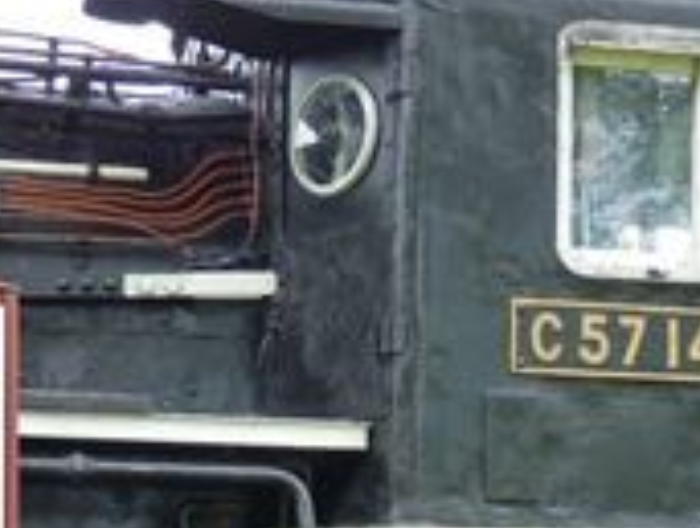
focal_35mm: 115
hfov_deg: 17.1
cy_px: 536
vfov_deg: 12.8
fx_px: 2330
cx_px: 426
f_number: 3
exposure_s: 1/60
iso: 125
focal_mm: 7.8
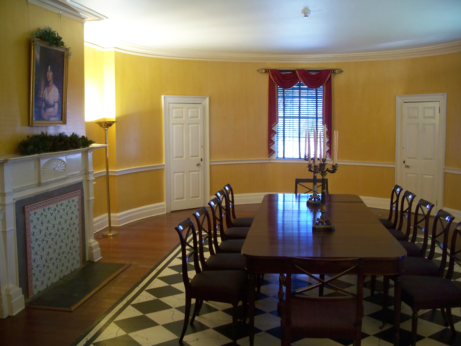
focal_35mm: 37
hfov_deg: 50.1
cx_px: 230
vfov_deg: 38.7
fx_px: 493
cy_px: 173
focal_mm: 7.8
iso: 200
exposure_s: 1/25
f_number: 2.8
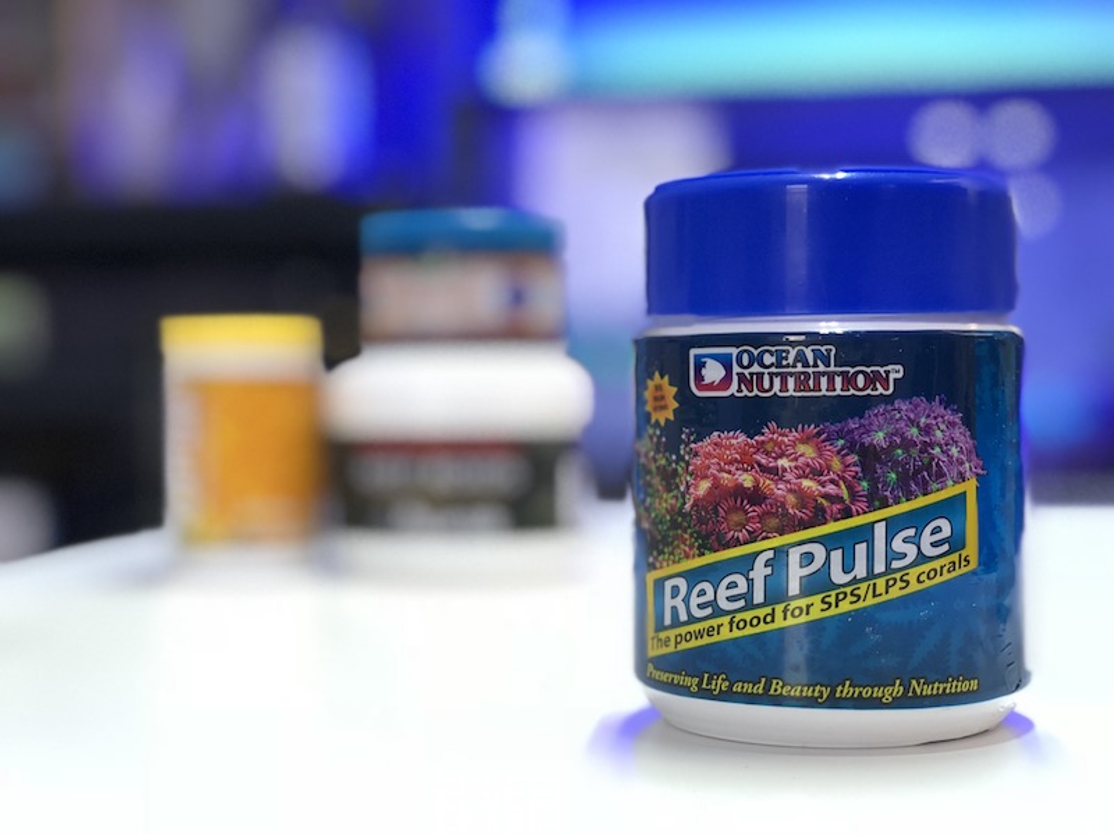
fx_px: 1834
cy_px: 418
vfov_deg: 25.7
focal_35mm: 57
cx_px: 557
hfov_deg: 33.8
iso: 250
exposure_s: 1/60
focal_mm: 6.6
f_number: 2.8
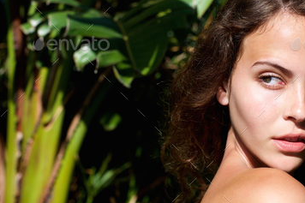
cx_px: 197
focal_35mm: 83
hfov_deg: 24.4
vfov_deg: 16.4
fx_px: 703
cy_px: 85
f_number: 5
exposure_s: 1/2500
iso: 200
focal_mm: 50
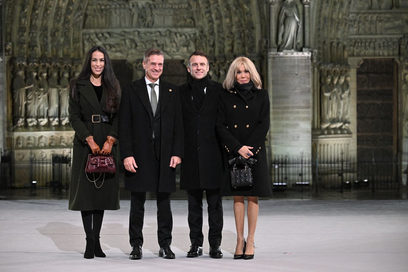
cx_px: 204
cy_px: 136
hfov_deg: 20.4
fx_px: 1133
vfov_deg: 13.7
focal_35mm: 100
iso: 3200
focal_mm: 100
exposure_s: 1/320
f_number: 5.6
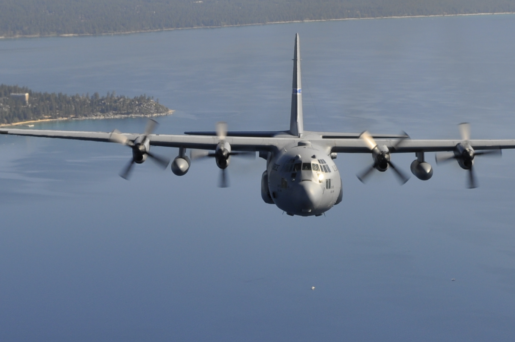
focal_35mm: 134
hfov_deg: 15.3
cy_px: 11
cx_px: 198
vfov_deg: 10.1
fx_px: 1915
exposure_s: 1/400
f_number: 9
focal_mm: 38
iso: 200
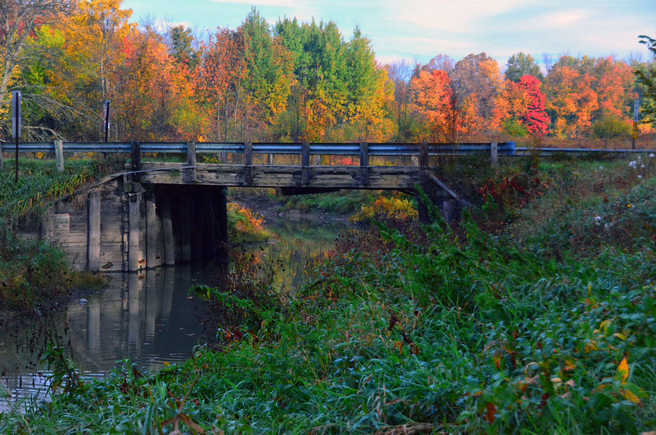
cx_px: 328
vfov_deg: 18.1
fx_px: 1364
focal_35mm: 75
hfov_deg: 27.0
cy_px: 218
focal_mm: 50
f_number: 6.3
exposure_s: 1/320
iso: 800
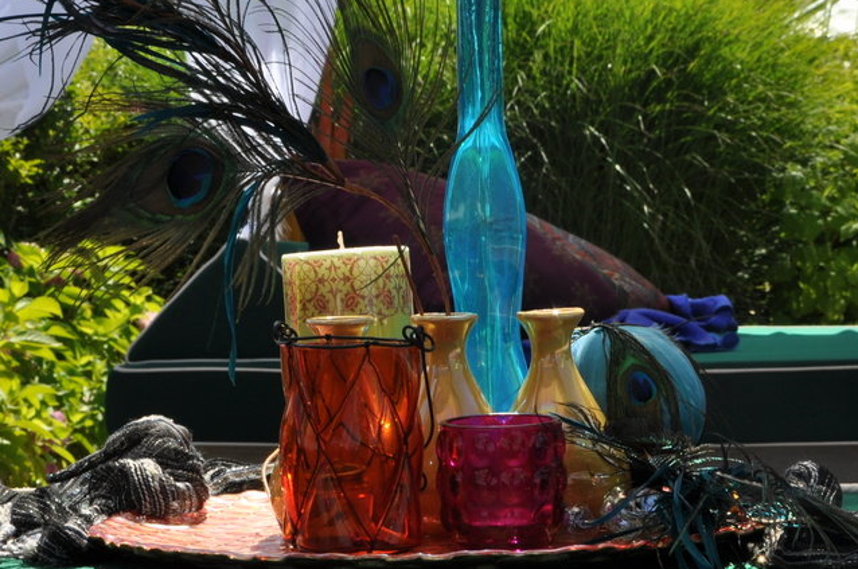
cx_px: 436
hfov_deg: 18.3
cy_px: 297
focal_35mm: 112
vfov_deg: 12.2
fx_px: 2665
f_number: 14
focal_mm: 34
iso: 200
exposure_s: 1/160
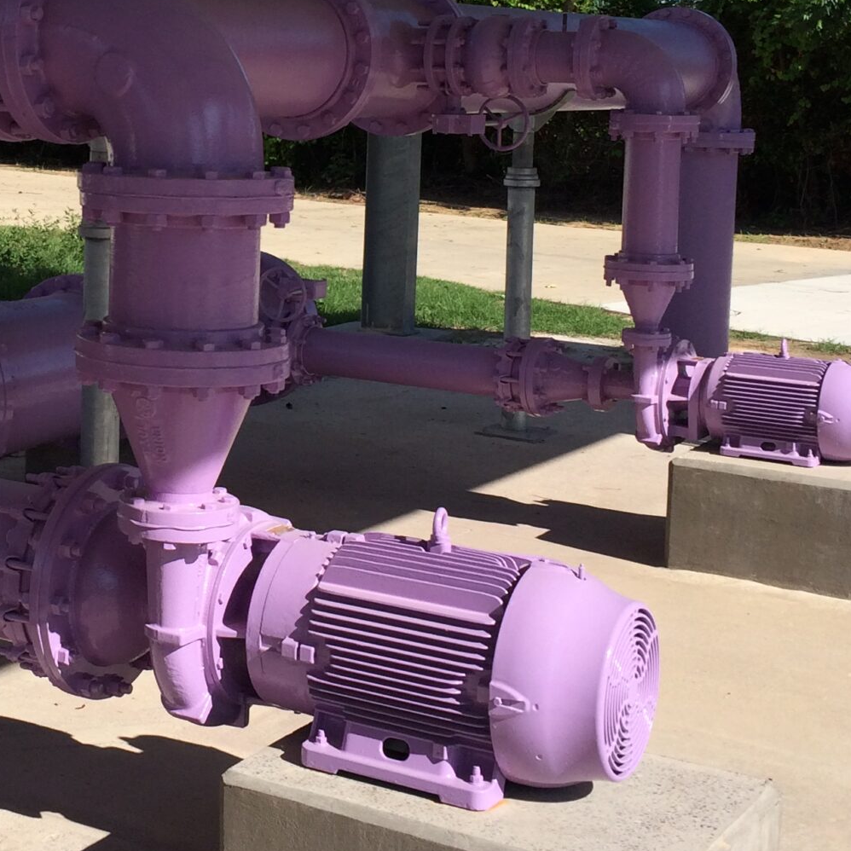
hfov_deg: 24.7
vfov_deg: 25.1
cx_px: 117
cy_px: 221
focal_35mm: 68
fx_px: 1891
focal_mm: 4.12
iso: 32
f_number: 2.2
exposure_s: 1/1866
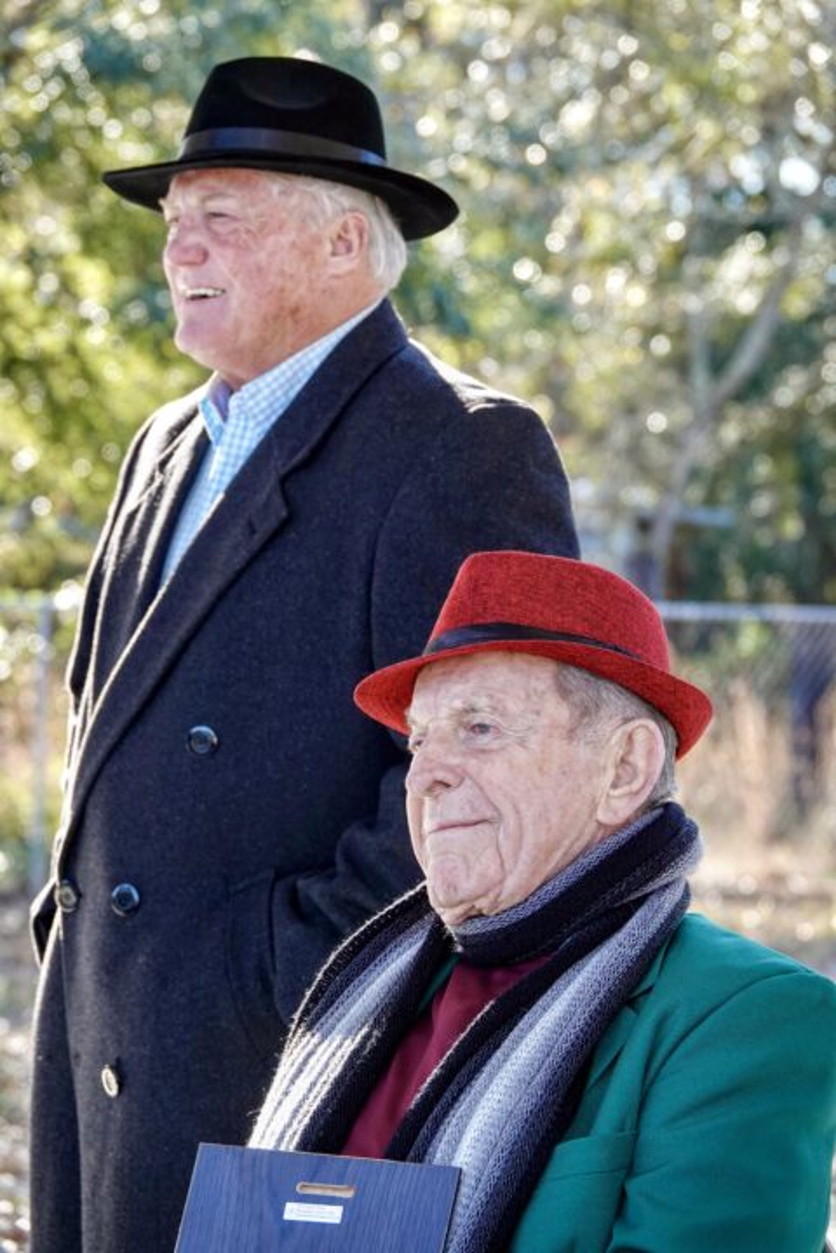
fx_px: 6409
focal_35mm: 184
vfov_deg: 11.2
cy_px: 626
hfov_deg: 7.5
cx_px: 418
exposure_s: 1/200
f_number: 4
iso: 320
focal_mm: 67.46
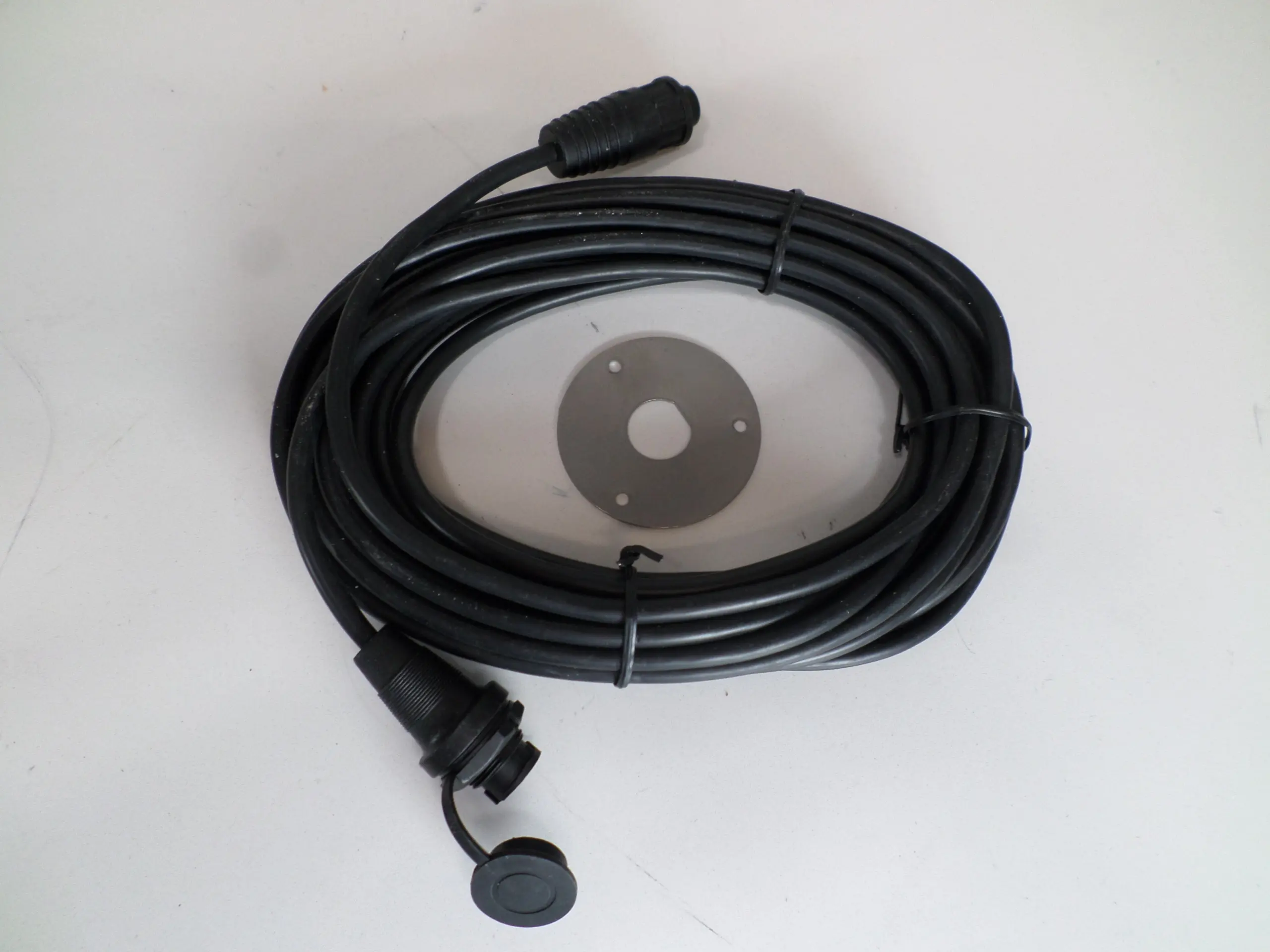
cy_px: 476
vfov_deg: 54.9
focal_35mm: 25
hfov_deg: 69.4
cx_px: 635
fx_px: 917
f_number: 2.5
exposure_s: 1/60
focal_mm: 4.5
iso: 80
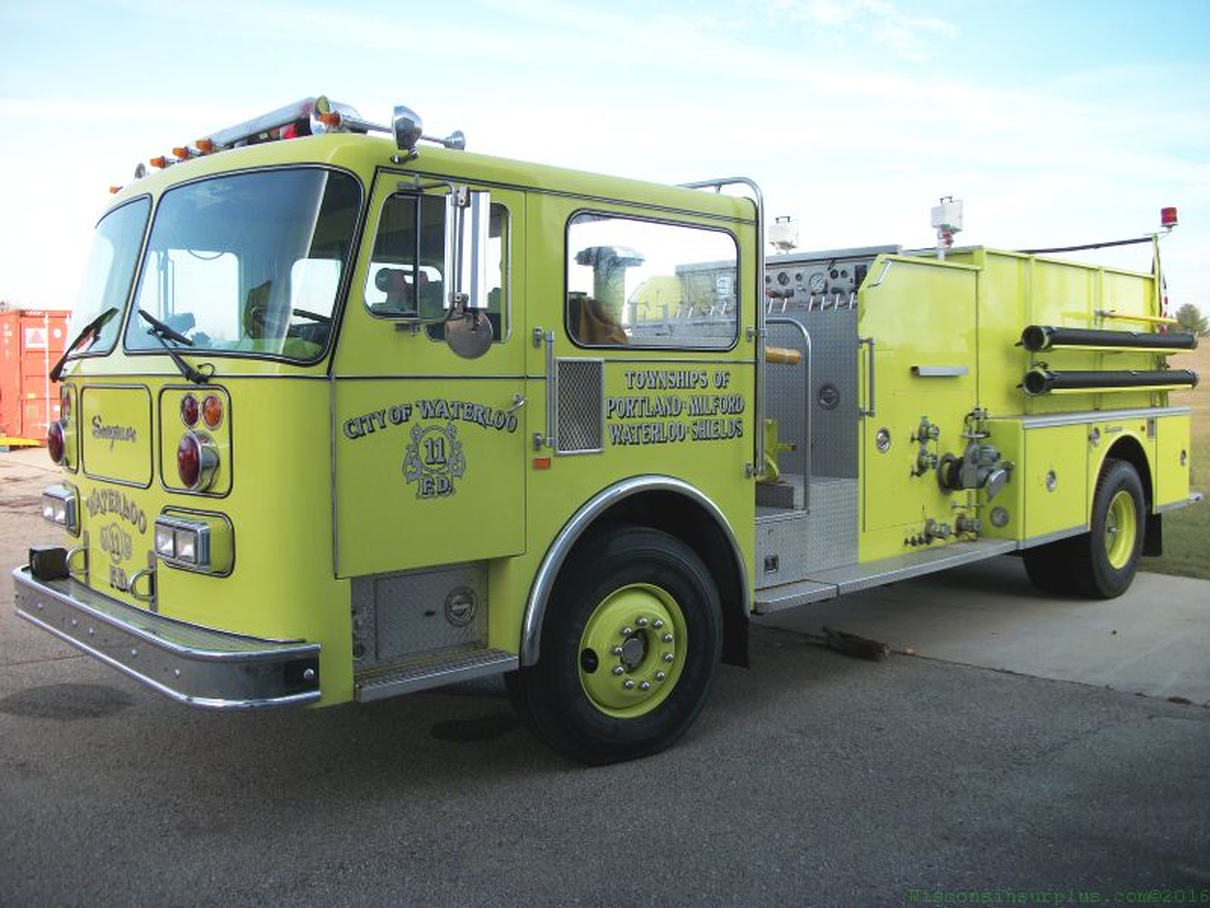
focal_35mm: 32
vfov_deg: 44.2
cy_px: 454
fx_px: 1119
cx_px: 605
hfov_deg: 56.8
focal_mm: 5.7
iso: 80
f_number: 2.9
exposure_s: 1/320
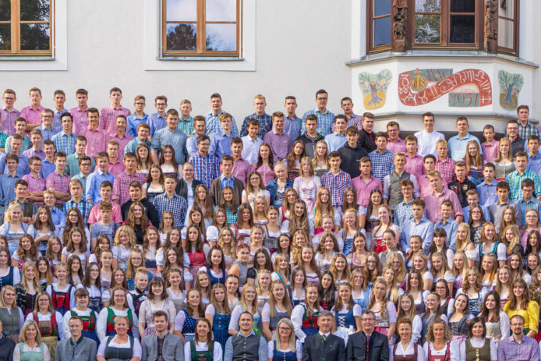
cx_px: 345
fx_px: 1247
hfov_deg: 24.4
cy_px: 229
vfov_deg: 16.4
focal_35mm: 83
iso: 100
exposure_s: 1/100
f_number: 6.3
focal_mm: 45
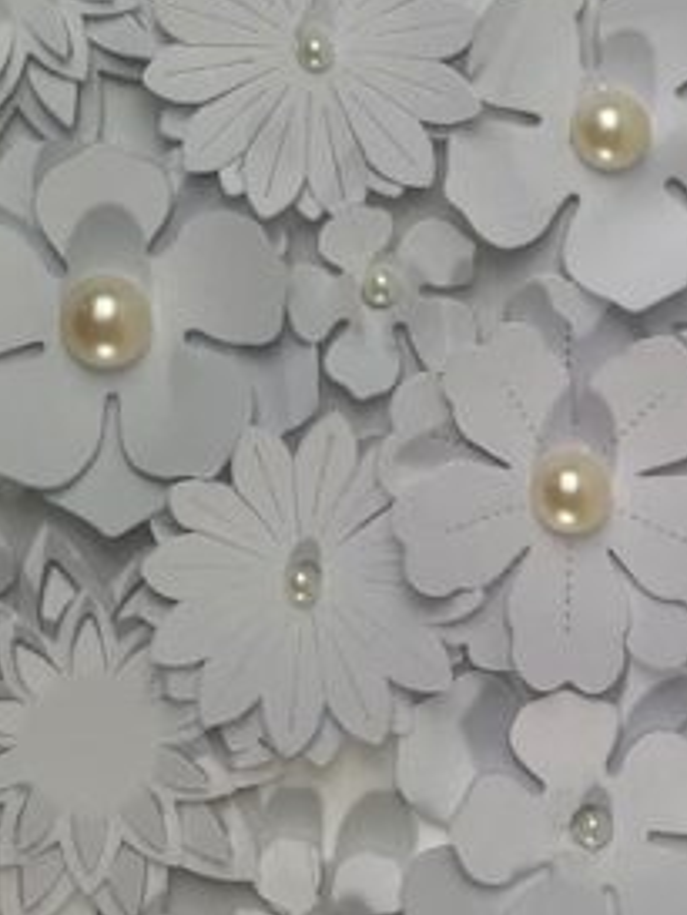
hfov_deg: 13.9
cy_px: -204
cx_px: 44
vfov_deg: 17.7
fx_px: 2776
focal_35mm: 105
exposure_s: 1/288
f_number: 1.8
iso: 20
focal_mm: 3.99
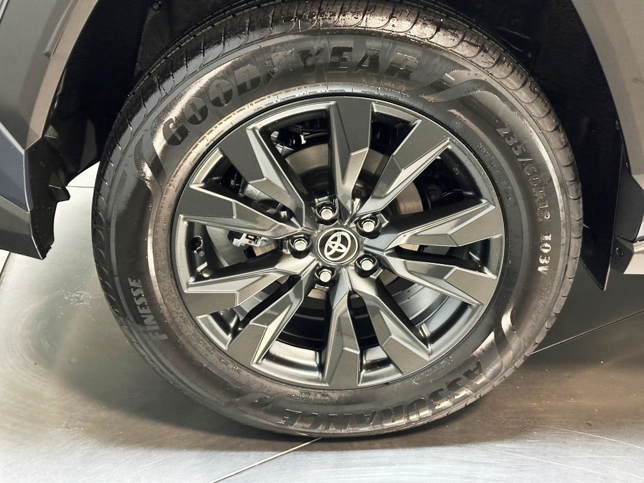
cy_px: 242
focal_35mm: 48
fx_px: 893
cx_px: 322
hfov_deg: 39.7
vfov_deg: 30.3
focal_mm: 6.86
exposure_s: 1/24
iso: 640
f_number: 1.78
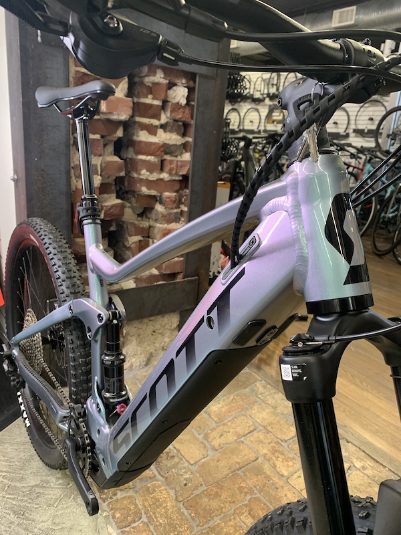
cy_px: 268
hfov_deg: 53.1
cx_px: 200
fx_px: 402
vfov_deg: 67.3
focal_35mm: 26
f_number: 1.8
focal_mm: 4.25
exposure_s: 1/60
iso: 200
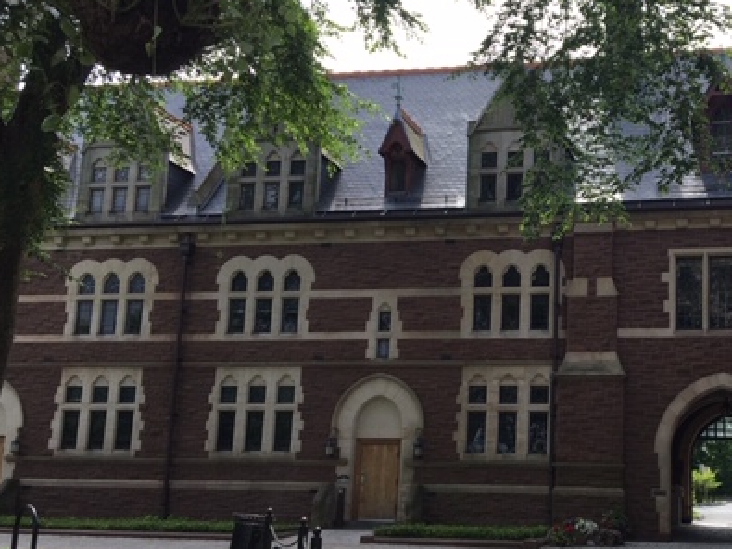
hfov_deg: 39.3
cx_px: 554
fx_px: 994
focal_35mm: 47
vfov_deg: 30.8
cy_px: 306
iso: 25
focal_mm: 4.15
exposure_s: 1/894
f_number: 2.2
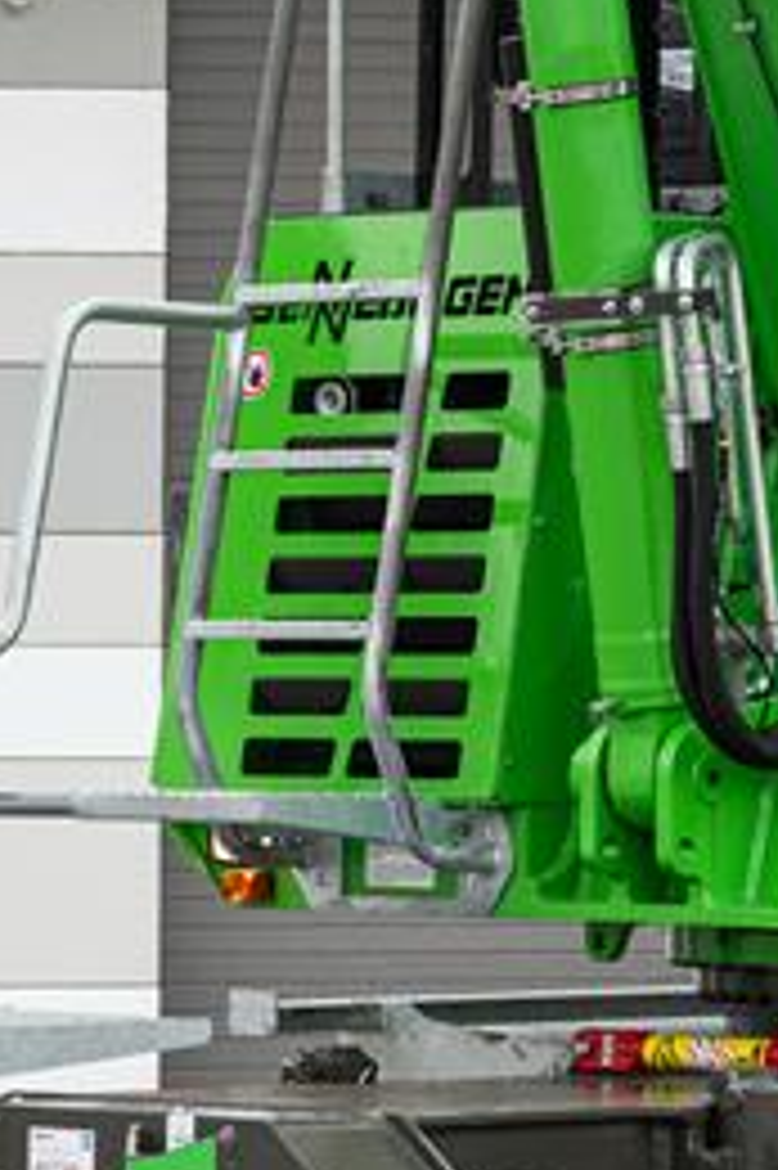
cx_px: 747
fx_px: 7563
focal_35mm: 233
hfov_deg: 5.9
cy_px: -333
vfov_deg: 8.7
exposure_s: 1/50
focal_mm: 56
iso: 125
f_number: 9
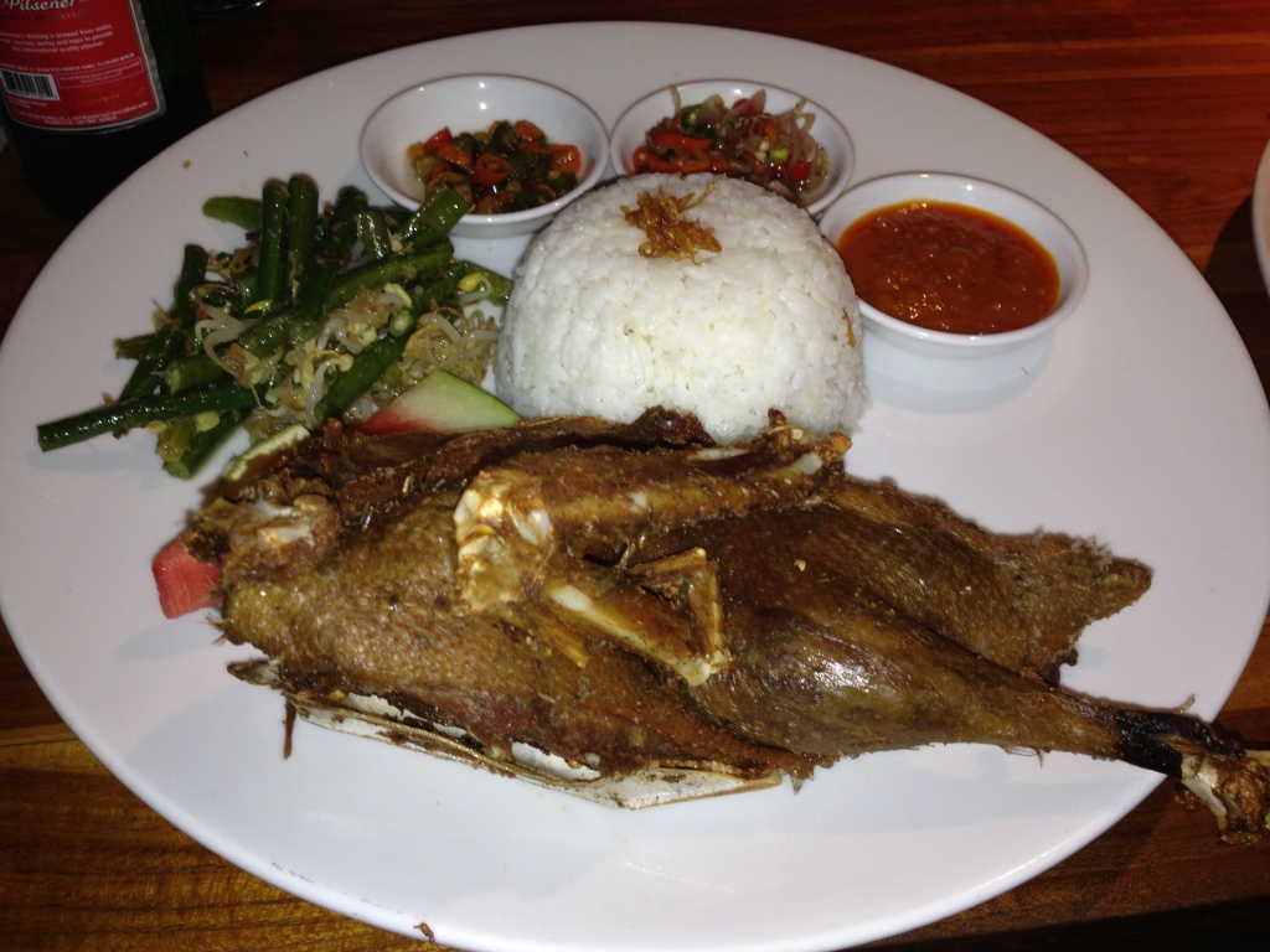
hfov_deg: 55.4
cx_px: 635
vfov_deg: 42.9
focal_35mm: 33
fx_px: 1211
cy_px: 476
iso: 50
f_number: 2.4
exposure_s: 1/41
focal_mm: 4.13
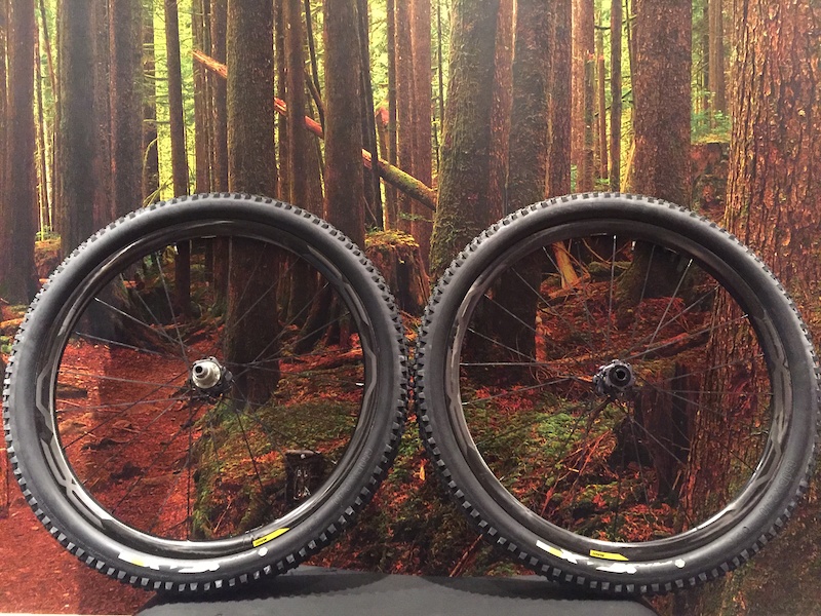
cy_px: 308
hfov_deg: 61.7
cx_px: 410
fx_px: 688
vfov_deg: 48.2
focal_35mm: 29
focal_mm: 4.15
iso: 400
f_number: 2.2
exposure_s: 1/15
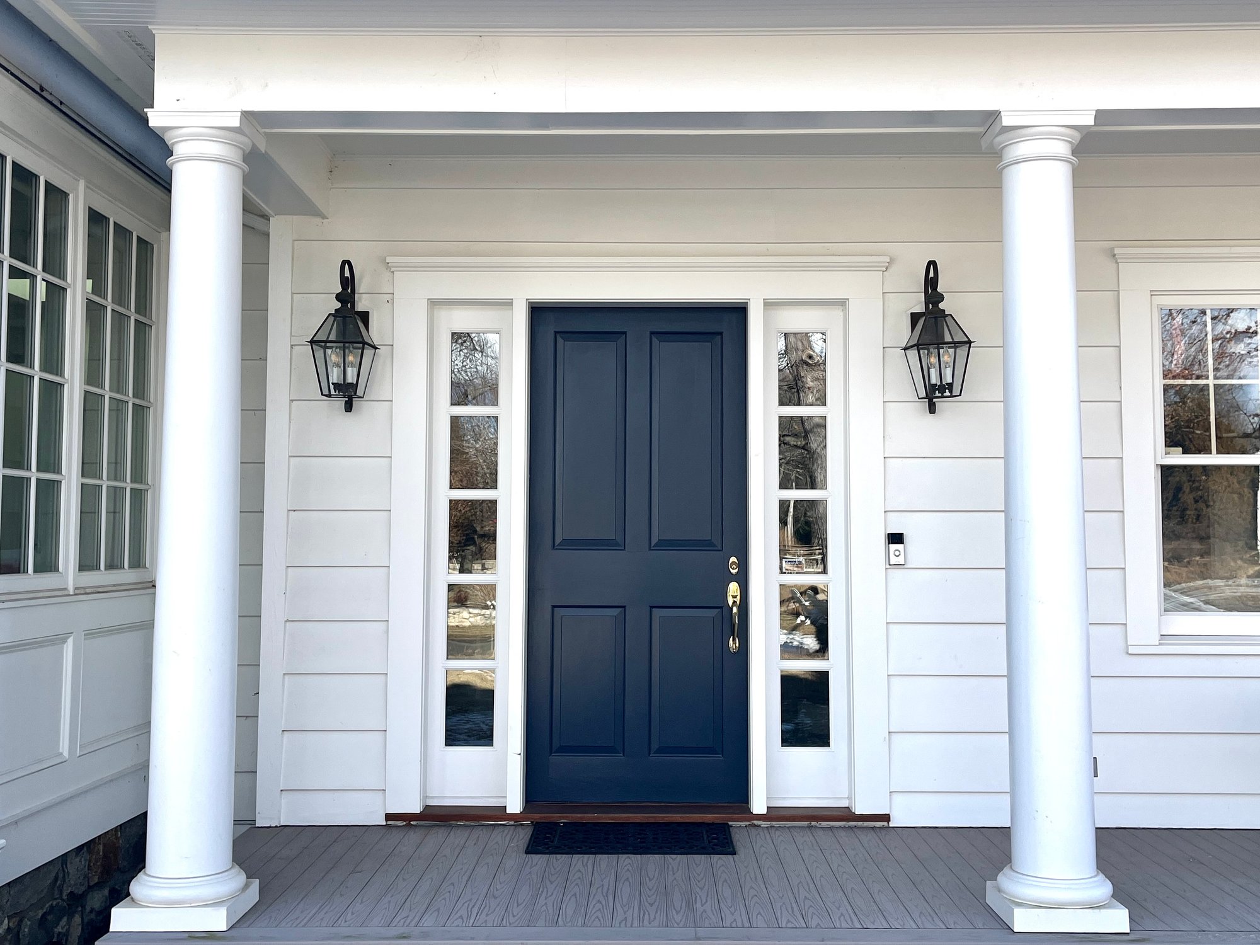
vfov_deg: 53.1
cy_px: 472
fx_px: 946
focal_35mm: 26
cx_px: 630
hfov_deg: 67.3
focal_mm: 5.1
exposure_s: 1/1266
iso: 50
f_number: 1.6
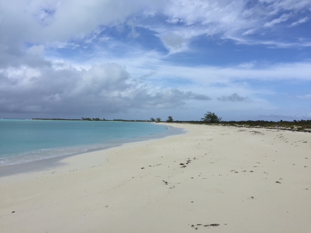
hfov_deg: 61.7
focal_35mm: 29
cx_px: 156
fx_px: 261
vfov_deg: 48.2
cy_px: 116
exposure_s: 1/4405
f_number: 2.2
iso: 32
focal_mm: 4.15
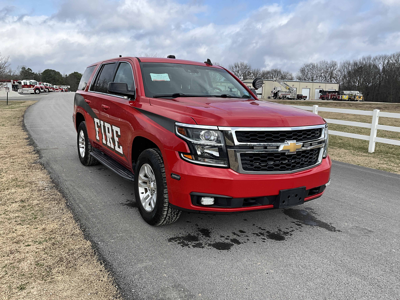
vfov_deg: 48.2
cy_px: 150
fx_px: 335
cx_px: 200
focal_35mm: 29
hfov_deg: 61.7
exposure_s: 1/1412
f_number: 1.8
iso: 25
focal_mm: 3
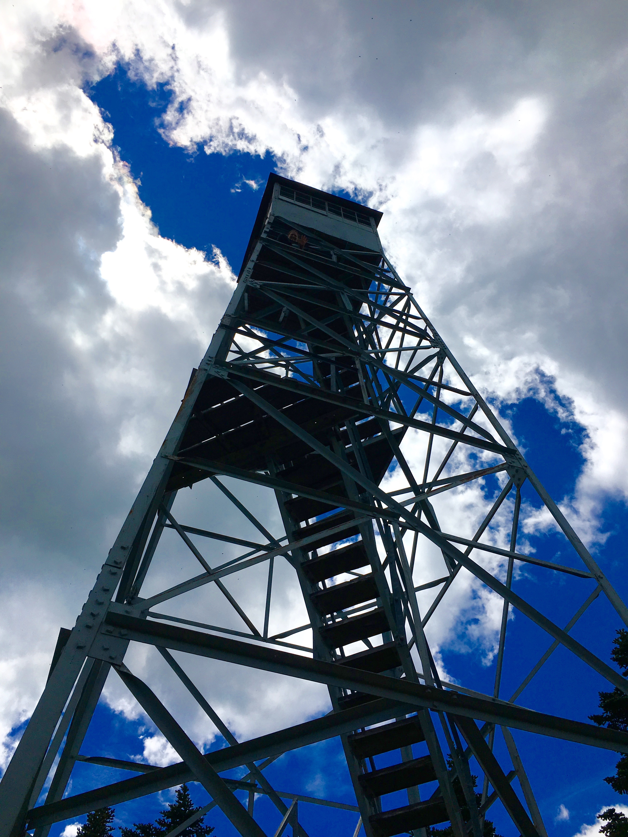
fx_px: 701
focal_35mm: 29
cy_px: 418
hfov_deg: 48.2
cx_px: 314
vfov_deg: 61.7
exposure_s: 1/6410
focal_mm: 4.15
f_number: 2.2
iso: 25
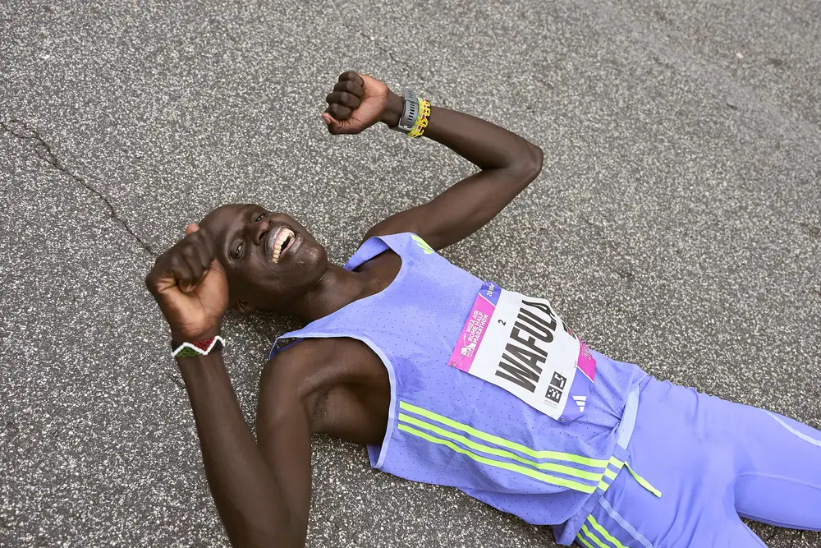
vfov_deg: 34.2
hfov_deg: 49.5
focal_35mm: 39
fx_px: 889
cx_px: 410
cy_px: 274
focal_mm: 26.6
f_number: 3.2
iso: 640
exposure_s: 1/1000
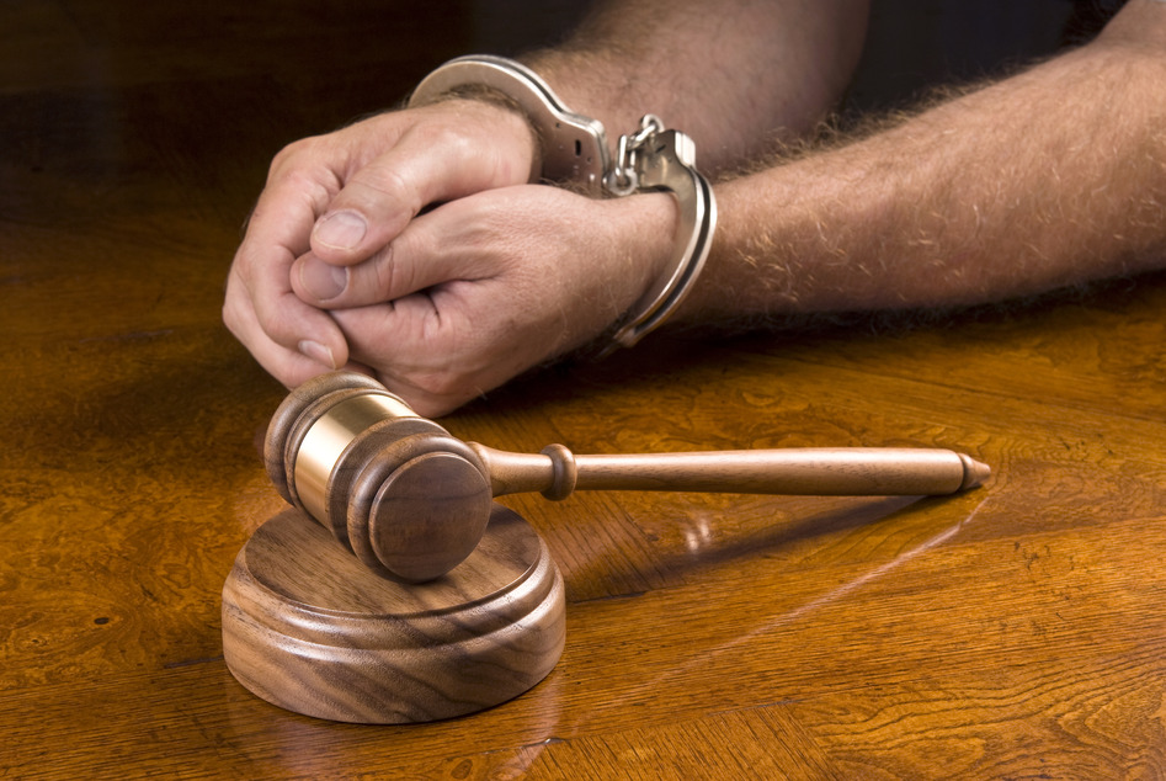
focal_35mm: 82
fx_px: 2675
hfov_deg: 24.6
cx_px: 583
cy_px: 390
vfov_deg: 16.6
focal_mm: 55
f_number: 9
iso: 100
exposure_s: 1/60
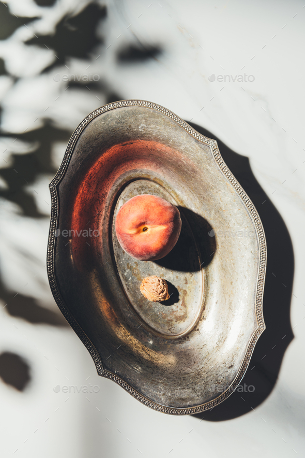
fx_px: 635
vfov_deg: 39.6
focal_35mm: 50
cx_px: 152
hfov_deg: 27.0
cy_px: 229
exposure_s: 1/160
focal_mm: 50
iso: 100
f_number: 6.3
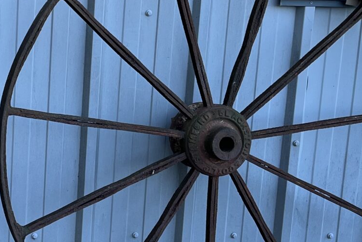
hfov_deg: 21.7
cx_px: 51
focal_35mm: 92
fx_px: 925
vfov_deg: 14.8
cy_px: 80
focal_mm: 5.1
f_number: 1.6
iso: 40
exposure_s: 1/201
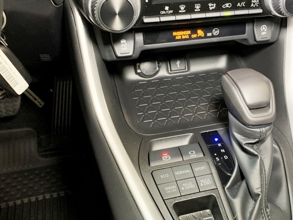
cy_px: 111
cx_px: 186
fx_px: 347
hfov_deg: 45.3
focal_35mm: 41
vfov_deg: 35.1
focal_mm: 4.25
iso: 640
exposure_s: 1/30
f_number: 1.8
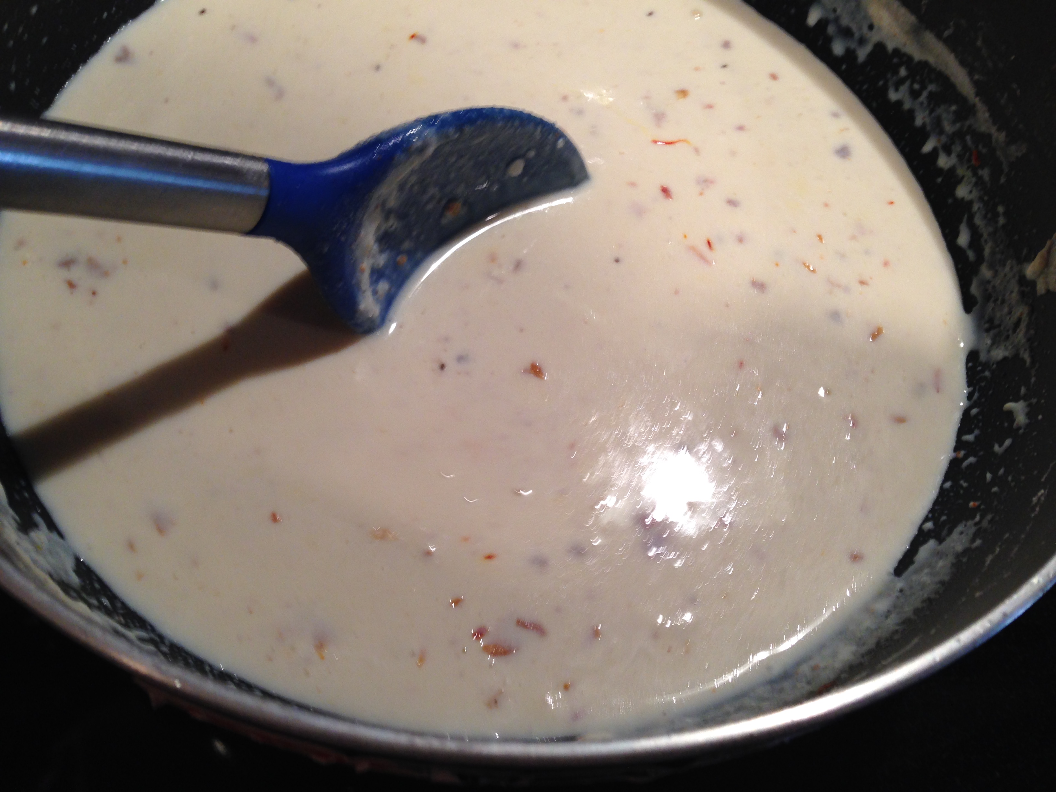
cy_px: 396
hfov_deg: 55.4
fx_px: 1007
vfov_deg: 42.9
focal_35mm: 33
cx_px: 528
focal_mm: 4.12
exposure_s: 1/20
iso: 80
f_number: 2.4
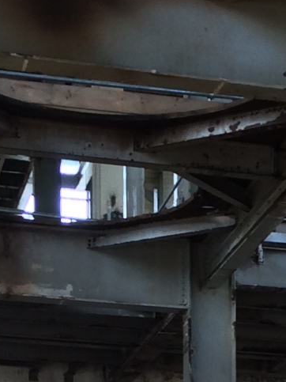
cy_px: 756
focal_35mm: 149
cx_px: 333
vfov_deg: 11.9
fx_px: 1642
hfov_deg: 9.8
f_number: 2.2
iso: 40
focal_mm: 4.15
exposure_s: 1/50
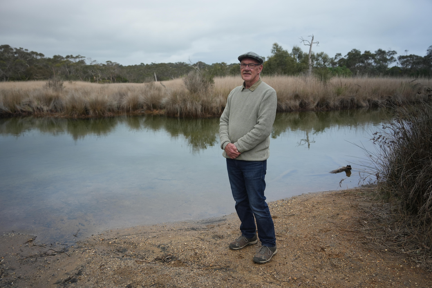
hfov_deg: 65.5
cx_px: 216
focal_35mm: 28
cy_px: 144
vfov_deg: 46.4
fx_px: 336
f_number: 4
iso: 640
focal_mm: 28
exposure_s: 1/160
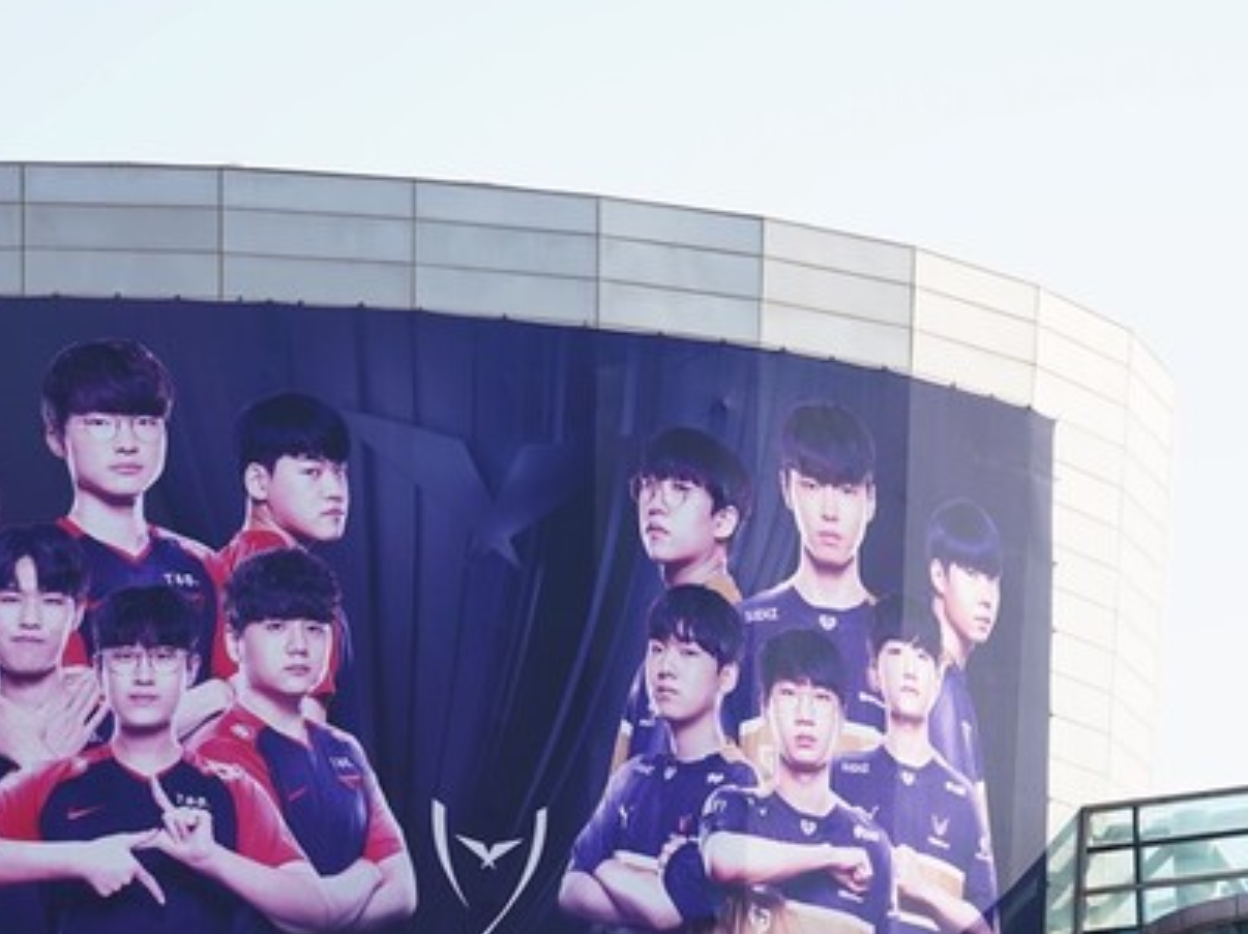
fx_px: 5585
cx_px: 509
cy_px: 794
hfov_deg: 12.7
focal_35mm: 155
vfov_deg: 9.5
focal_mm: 72
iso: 100
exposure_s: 1/250
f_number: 6.3
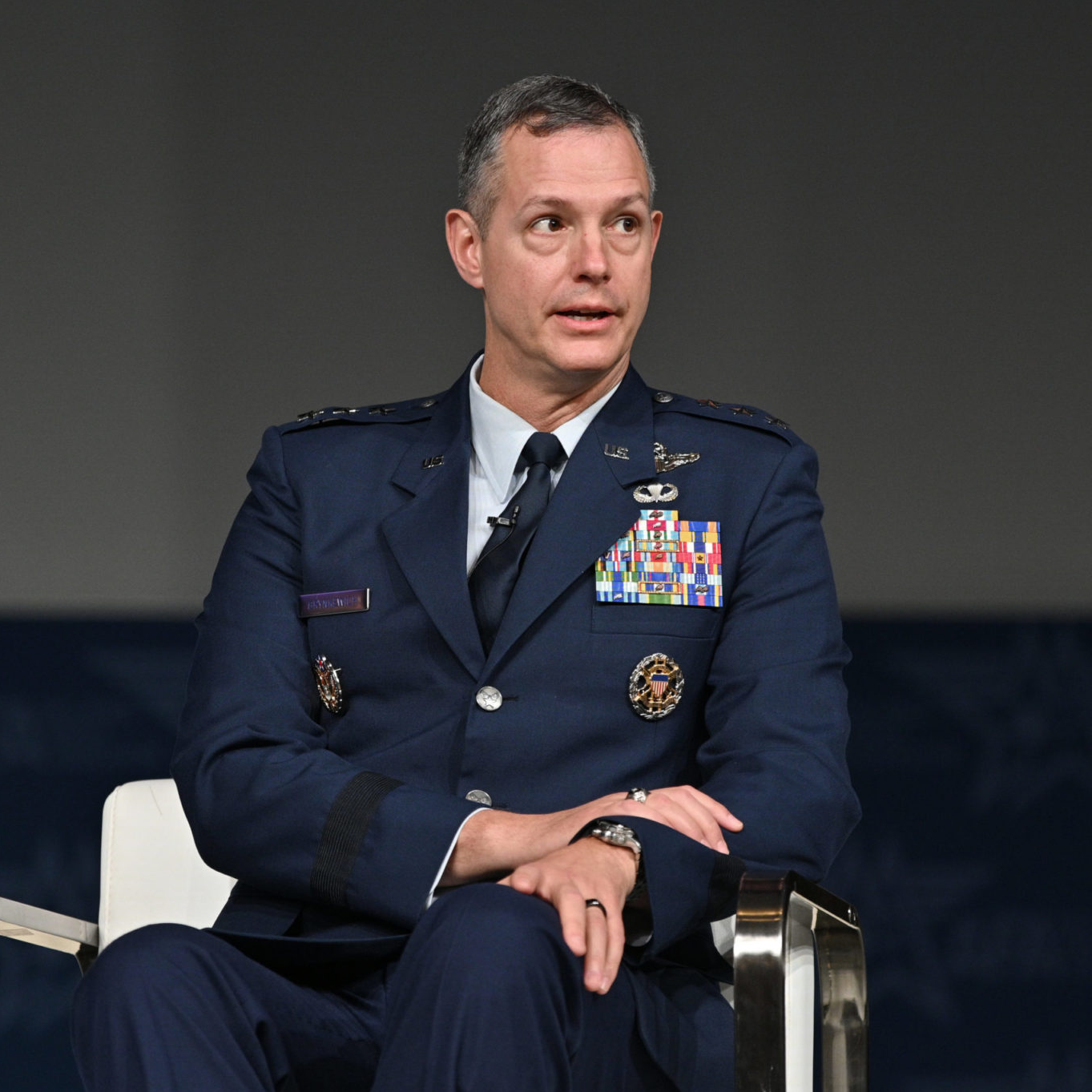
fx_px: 9231
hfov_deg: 6.8
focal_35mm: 259
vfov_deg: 6.8
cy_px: 546
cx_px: 509
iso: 800
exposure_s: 1/320
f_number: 2.8
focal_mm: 135
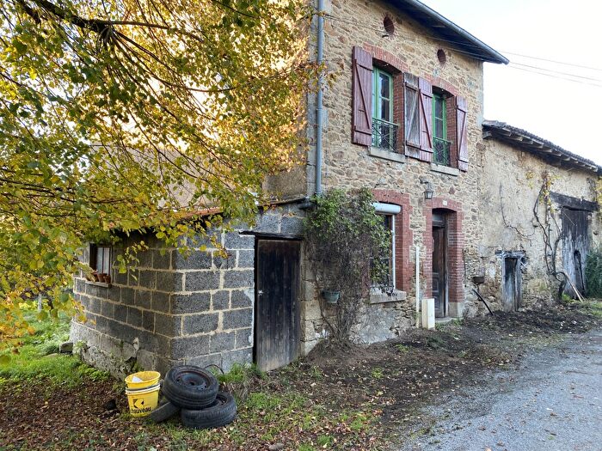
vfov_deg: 53.1
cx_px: 301
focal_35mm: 26
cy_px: 226
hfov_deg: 67.3
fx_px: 452
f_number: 1.8
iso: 80
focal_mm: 4.25
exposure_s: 1/122
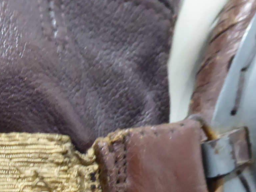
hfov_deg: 21.9
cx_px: -44
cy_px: 272
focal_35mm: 83
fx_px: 614
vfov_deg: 16.5
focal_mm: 4.3
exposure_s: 1/8
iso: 400
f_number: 3.3
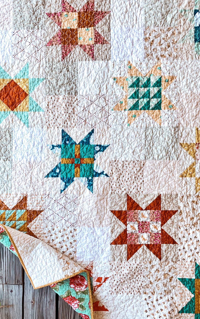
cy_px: 161
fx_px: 244
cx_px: 87
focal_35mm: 28
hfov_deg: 44.4
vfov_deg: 66.5
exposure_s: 1/81
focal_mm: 4.25
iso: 32
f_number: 1.8
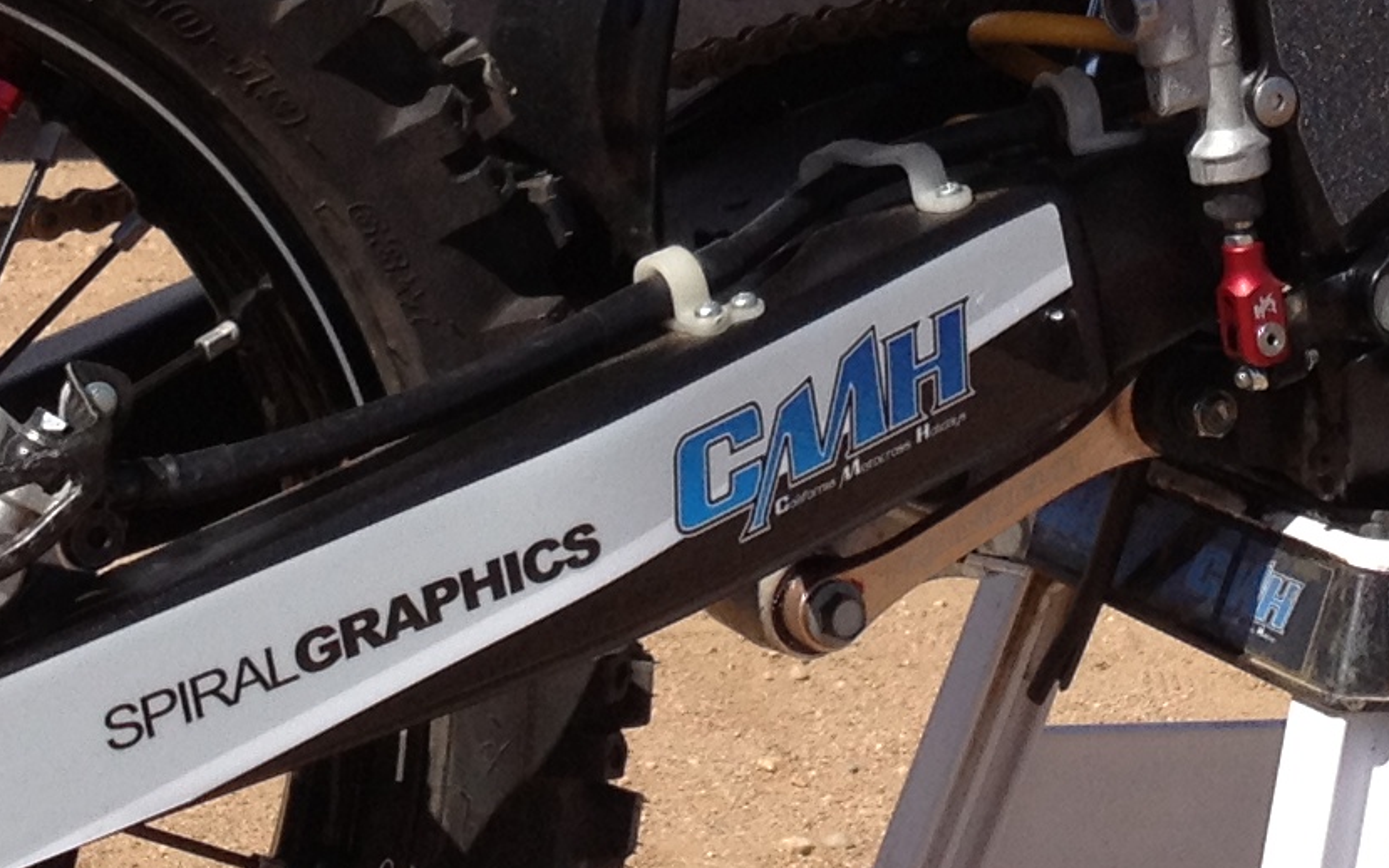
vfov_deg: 8.8
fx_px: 5526
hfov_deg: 14.3
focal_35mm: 146
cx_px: 821
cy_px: -275
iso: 50
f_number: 2.4
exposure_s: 1/1972
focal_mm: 4.28
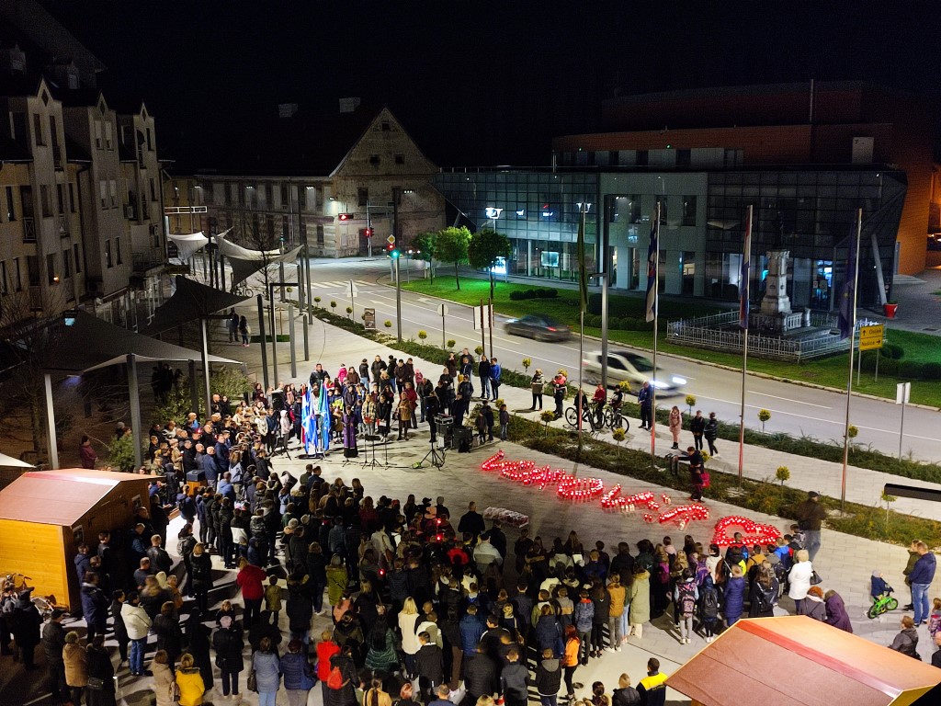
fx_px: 652
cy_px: 353
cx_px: 470
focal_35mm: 24
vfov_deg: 56.8
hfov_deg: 71.6
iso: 1200
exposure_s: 1/17
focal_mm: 5.89
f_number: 1.89
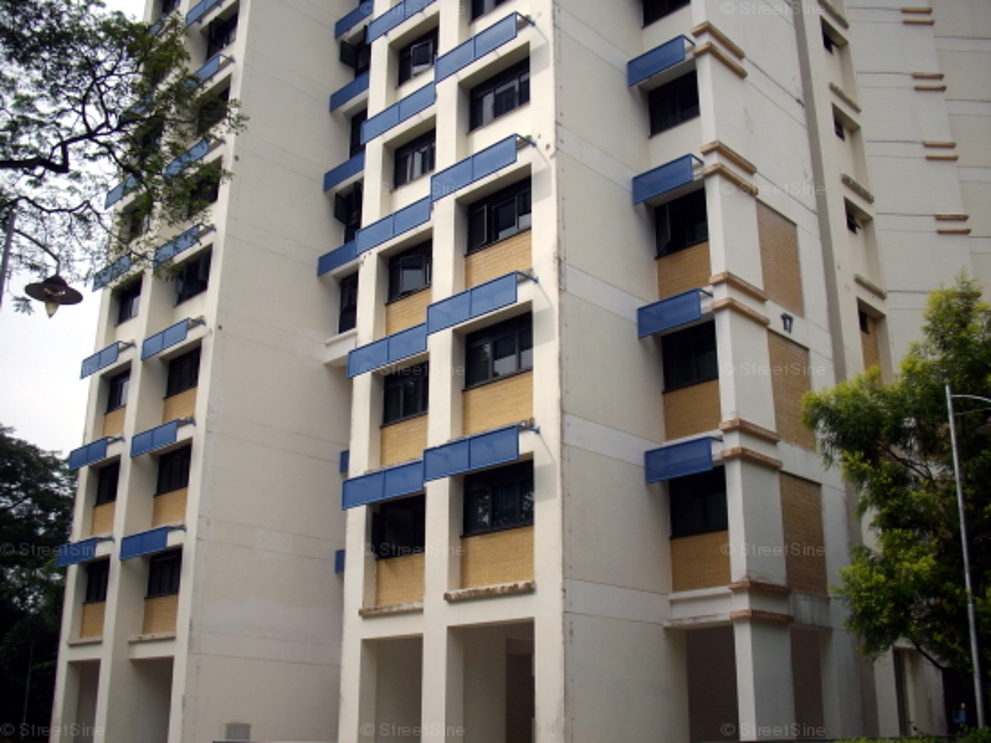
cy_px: 372
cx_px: 496
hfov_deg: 50.2
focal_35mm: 37
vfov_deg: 38.6
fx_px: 1059
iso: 80
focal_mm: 6.2
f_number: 5.6
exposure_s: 1/250
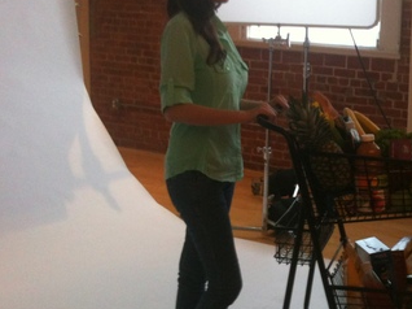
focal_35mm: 67
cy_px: 152
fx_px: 797
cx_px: 345
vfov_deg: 21.9
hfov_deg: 28.2
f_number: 2.8
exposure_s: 1/15
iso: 125
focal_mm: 3.85
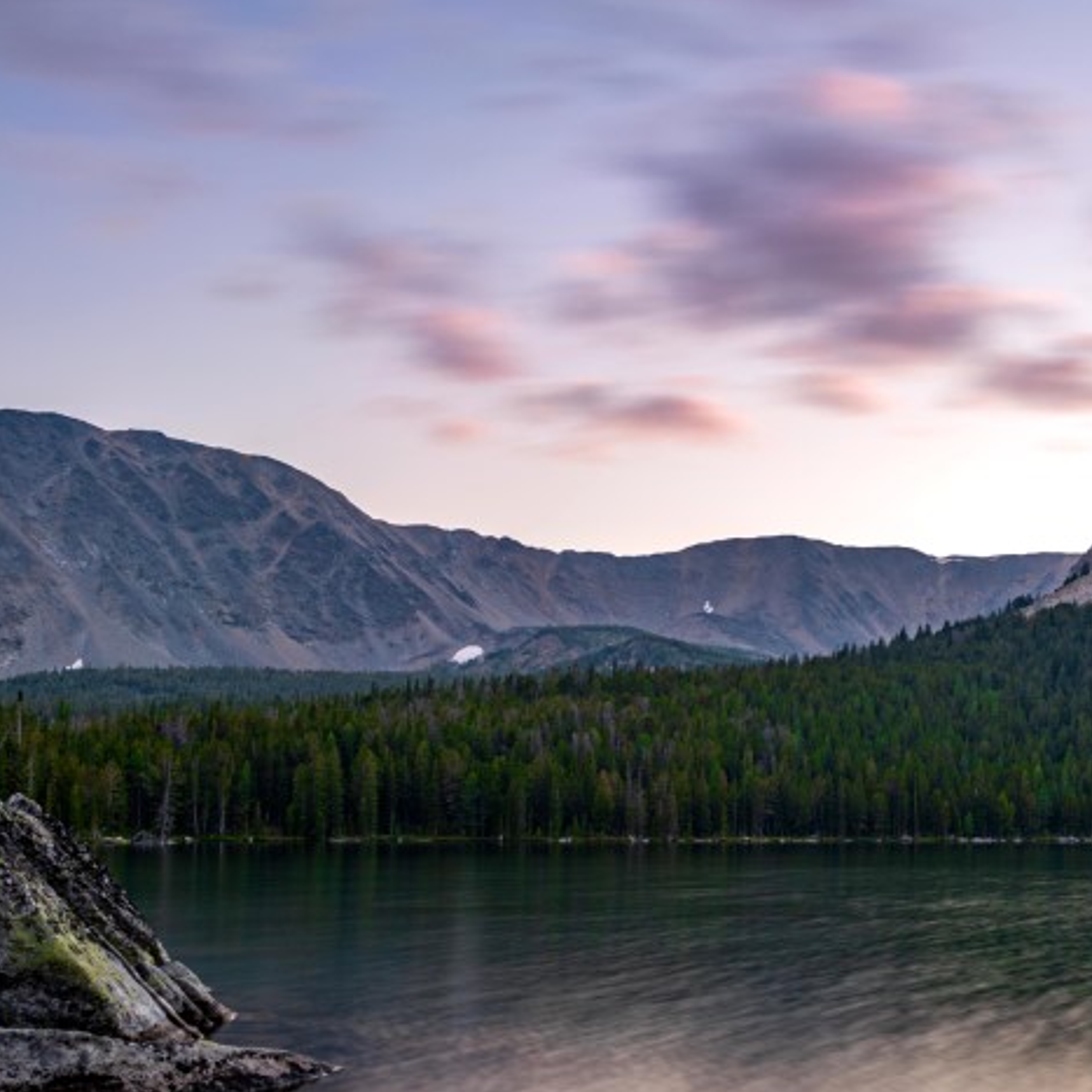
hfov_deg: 36.3
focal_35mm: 44
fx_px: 1570
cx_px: 951
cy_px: 741
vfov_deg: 37.9
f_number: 4
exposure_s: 30
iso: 100
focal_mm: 21
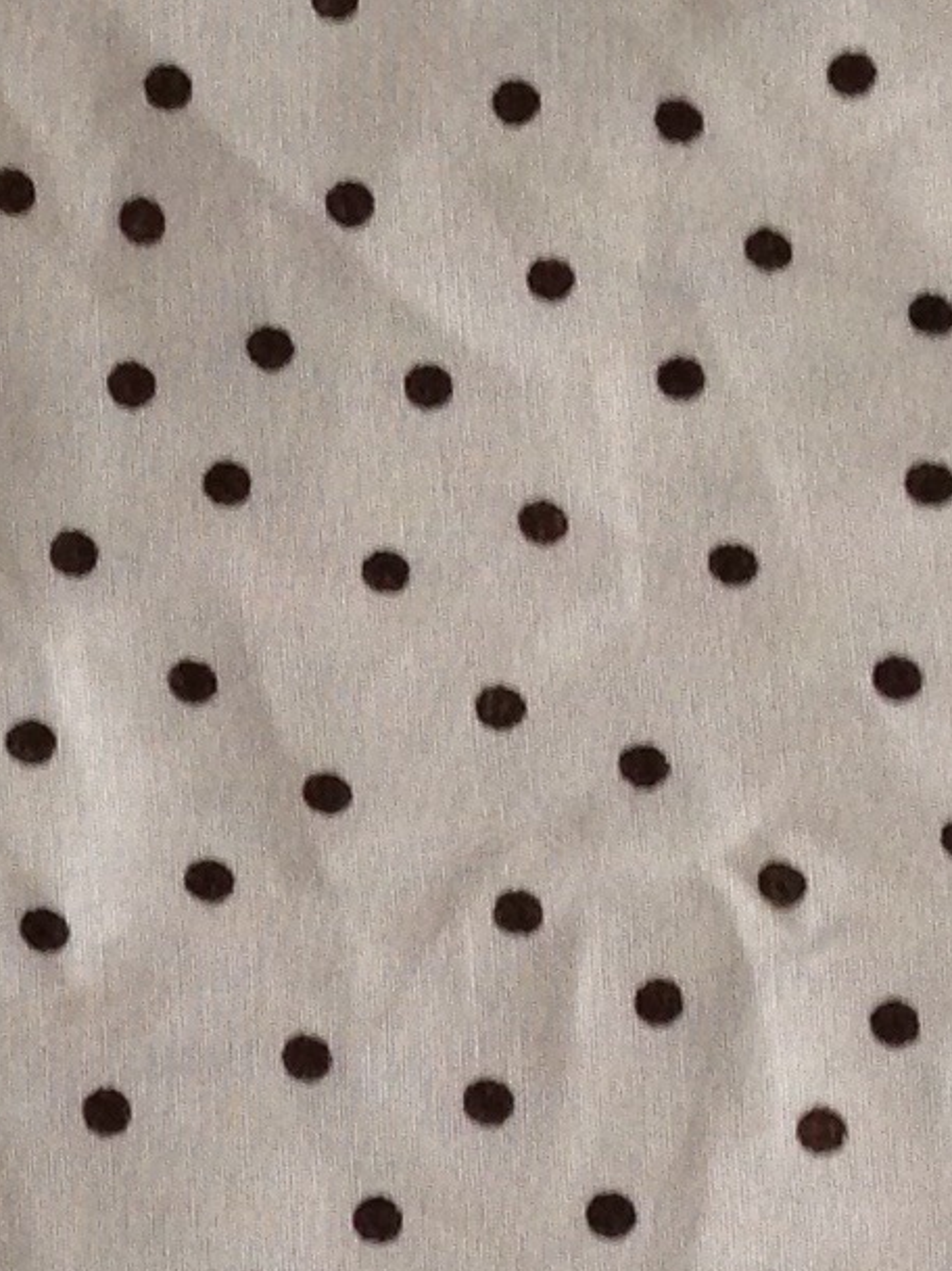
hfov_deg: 8.2
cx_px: -495
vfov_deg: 11.1
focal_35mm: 177
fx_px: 6497
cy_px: 1112
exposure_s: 1/20
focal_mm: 4.12
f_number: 2.4
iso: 125
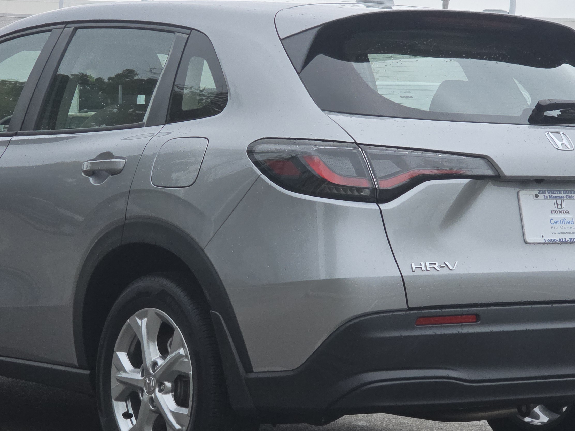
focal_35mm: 124
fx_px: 2060
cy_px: 245
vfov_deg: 11.9
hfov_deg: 15.9
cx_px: 240
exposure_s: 1/761
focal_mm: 7.9
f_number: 2.4
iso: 50
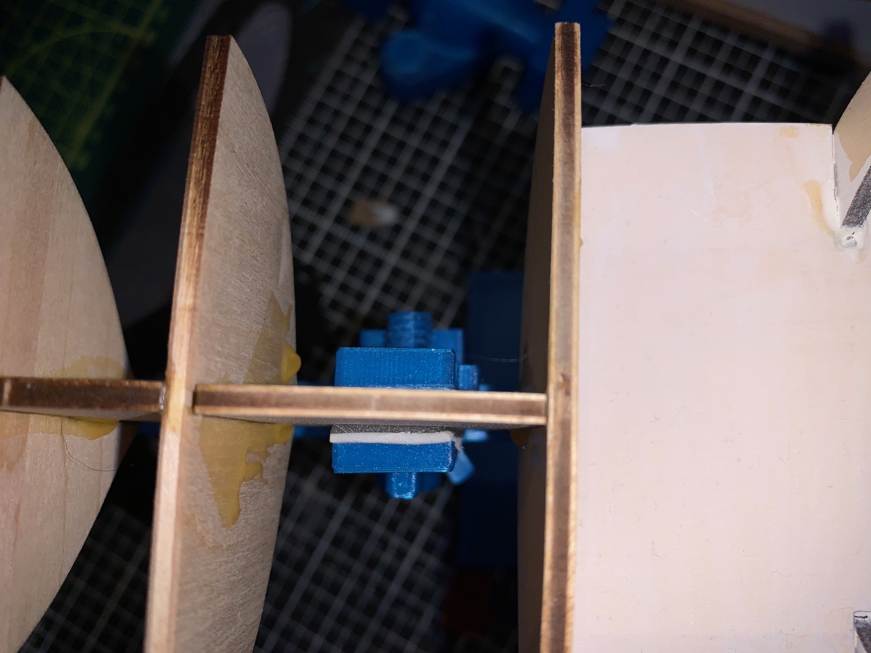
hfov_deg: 67.3
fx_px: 654
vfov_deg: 53.1
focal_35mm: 26
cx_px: 436
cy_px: 326
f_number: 1.8
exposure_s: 1/73
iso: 25
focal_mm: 4.25
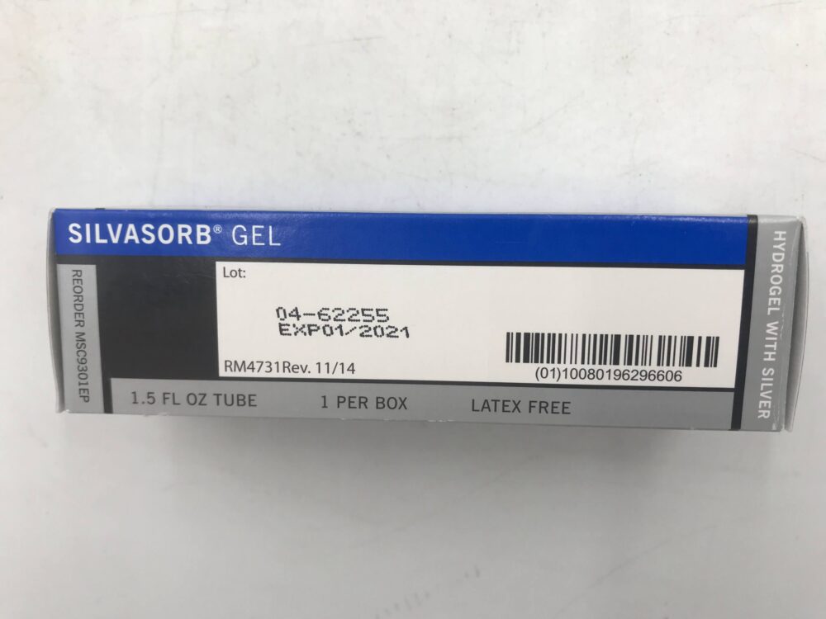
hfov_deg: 63.4
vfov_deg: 49.7
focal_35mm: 28
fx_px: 668
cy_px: 310
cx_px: 413
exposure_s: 1/120
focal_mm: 3.99
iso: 20
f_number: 1.8
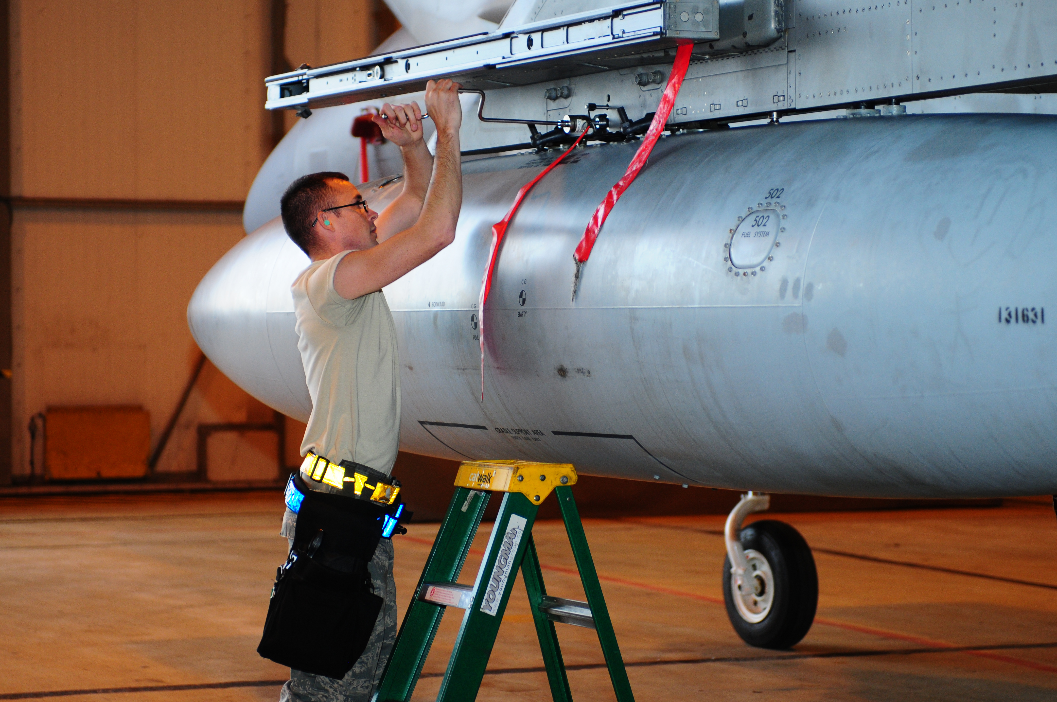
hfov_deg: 19.5
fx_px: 3079
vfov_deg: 13.0
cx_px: 528
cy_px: 351
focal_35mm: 105
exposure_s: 1/100
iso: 500
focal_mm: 70
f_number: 2.8
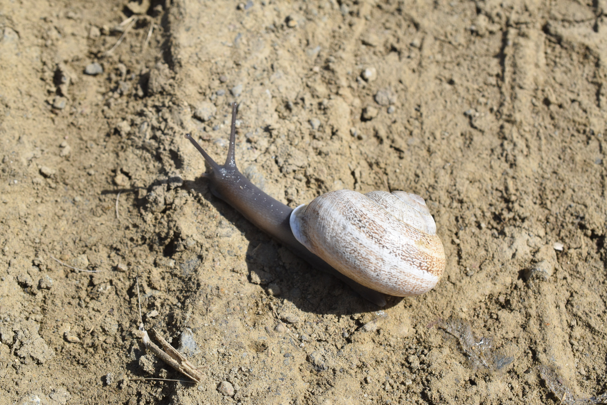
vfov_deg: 22.6
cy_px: 202
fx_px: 1012
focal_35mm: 60
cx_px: 304
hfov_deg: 33.4
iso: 200
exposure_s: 1/400
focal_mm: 40
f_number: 10
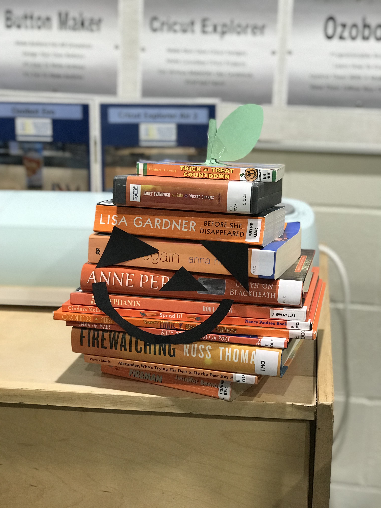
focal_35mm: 57
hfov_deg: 25.7
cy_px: 254
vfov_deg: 33.8
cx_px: 190
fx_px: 836
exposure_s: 1/60
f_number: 2.8
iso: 125
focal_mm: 6.6
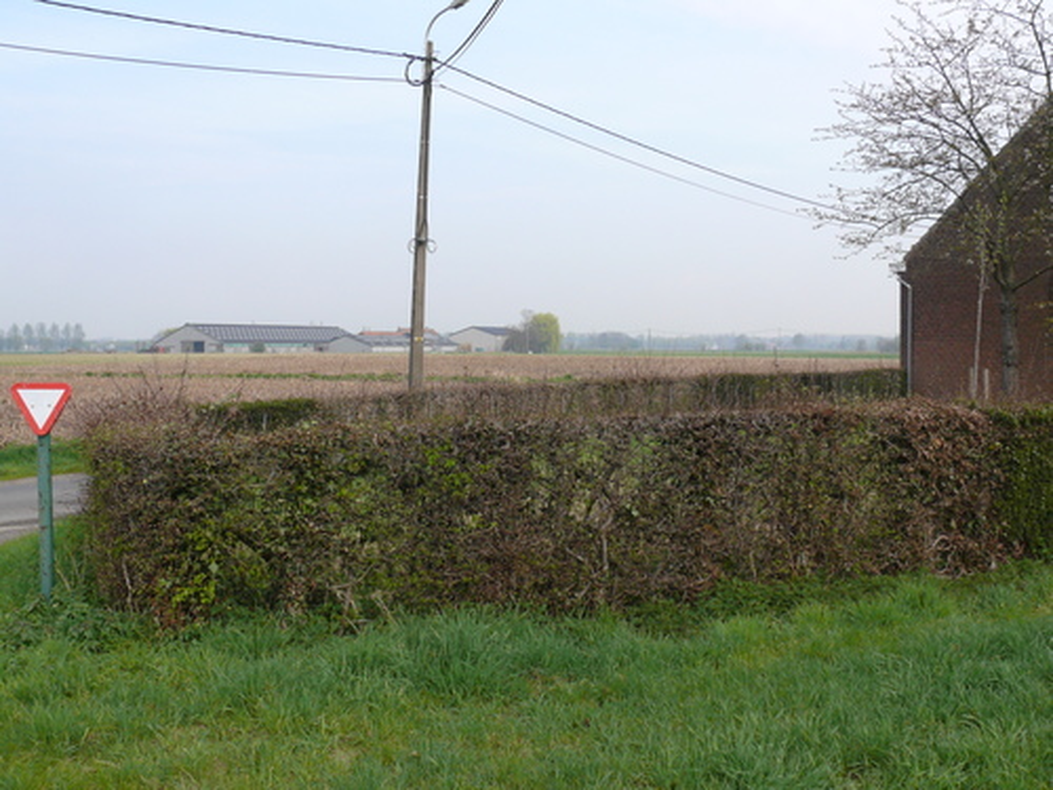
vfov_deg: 40.7
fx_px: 1065
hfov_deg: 52.6
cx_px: 526
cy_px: 395
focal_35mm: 35
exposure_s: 1/500
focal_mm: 7.4
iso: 200
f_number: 5.6
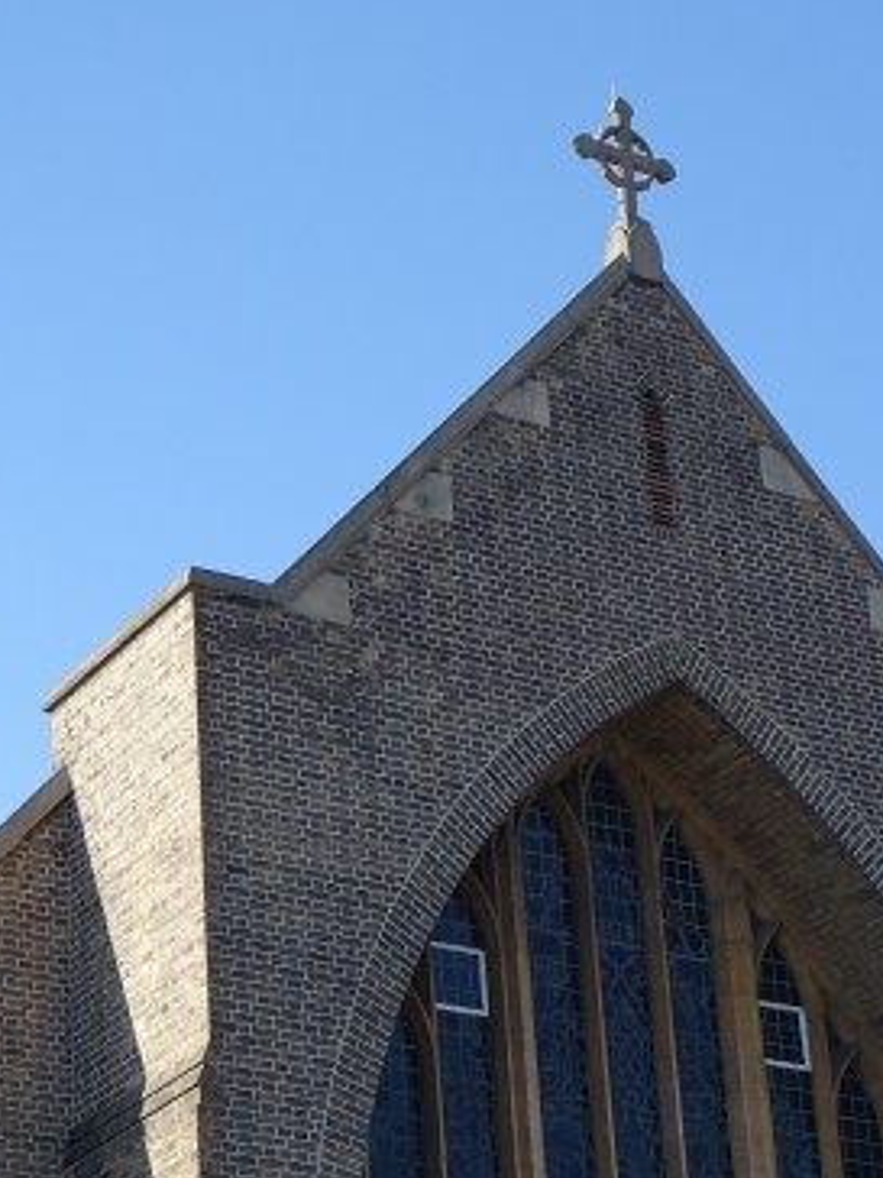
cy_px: 940
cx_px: 230
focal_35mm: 95
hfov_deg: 15.5
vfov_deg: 20.4
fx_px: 3231
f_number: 4
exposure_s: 1/400
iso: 125
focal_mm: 13.1
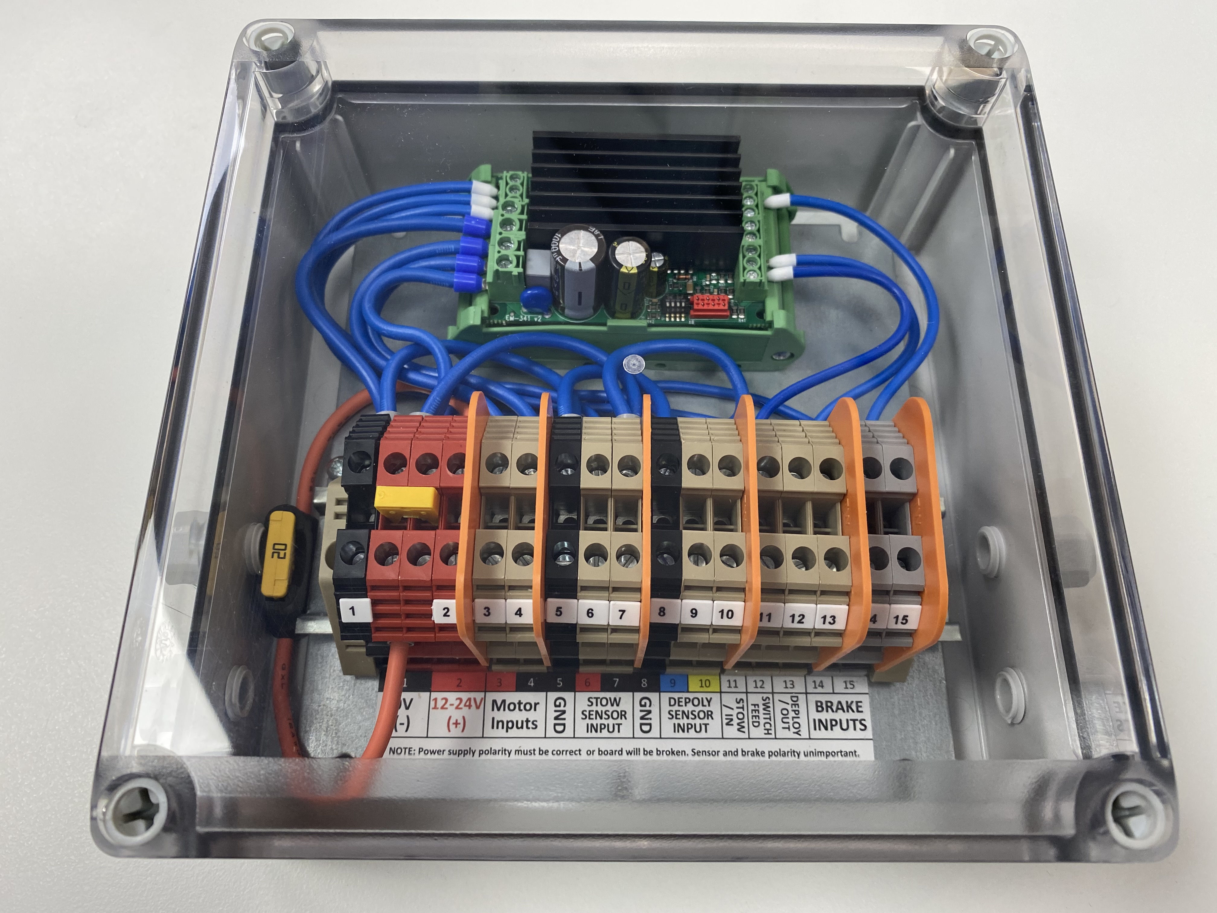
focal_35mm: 26
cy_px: 456
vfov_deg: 53.1
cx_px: 608
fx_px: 914
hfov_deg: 67.3
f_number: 1.8
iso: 100
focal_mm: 4.25
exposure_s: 1/100
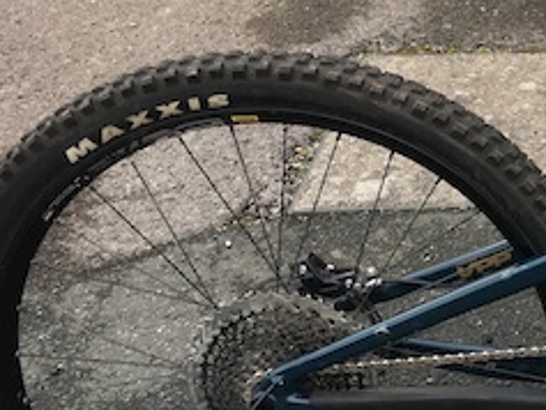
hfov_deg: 17.2
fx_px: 1547
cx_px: 908
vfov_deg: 15.1
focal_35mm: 98
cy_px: 161
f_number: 2.2
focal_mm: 4.15
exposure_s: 1/100
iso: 40
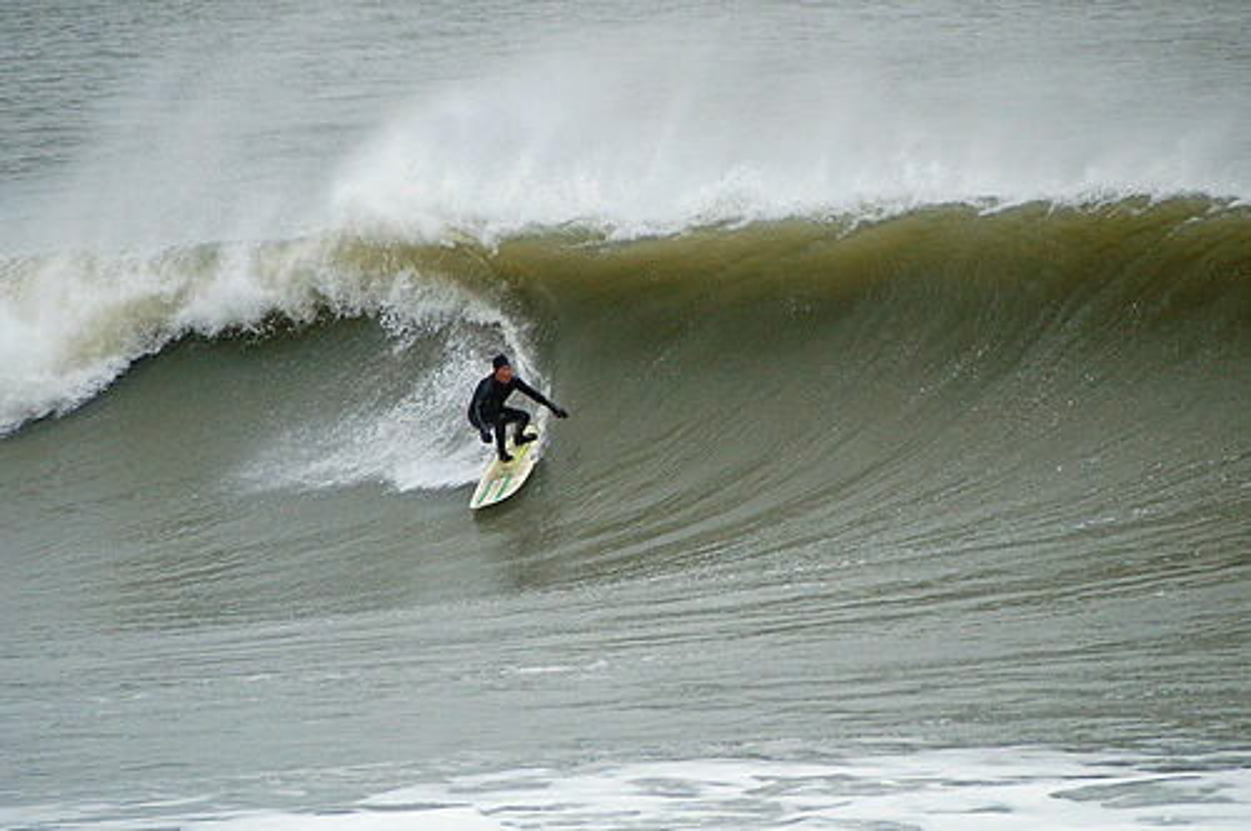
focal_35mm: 375
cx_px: 626
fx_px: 13014
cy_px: 416
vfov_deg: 3.7
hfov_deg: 5.5
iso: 500
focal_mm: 250
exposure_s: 1/400
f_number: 6.3
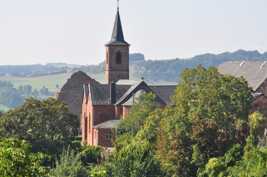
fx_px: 1434
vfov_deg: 7.1
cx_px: 139
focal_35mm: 194
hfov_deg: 10.6
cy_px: 80
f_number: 5.6
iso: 200
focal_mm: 105
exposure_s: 1/500
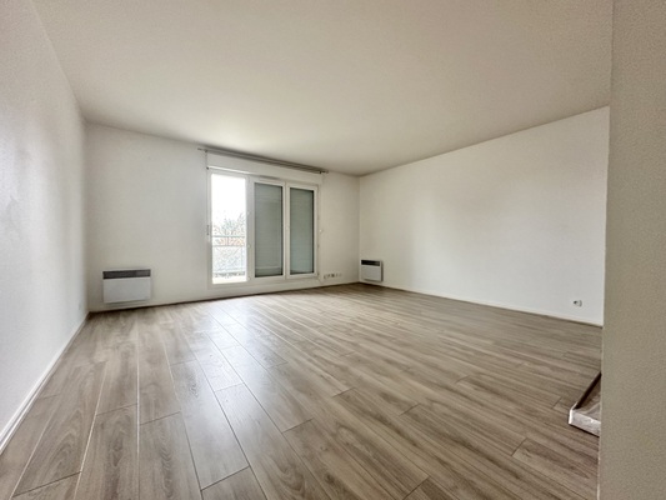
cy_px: 250
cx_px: 333
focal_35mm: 14
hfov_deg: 102.1
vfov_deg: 85.7
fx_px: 269
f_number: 2.2
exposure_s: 1/60
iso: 400
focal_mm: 2.22
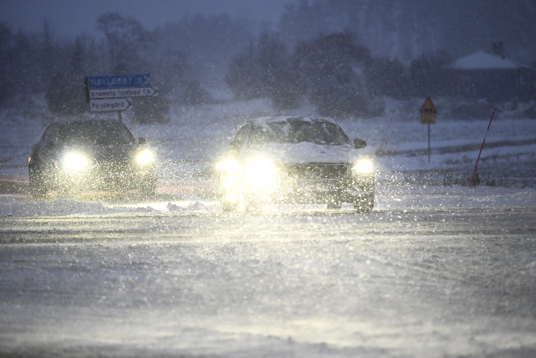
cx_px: 268
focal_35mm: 180
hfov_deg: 11.4
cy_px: 179
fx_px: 2680
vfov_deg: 7.6
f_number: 3.2
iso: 3200
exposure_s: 1/400
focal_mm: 180
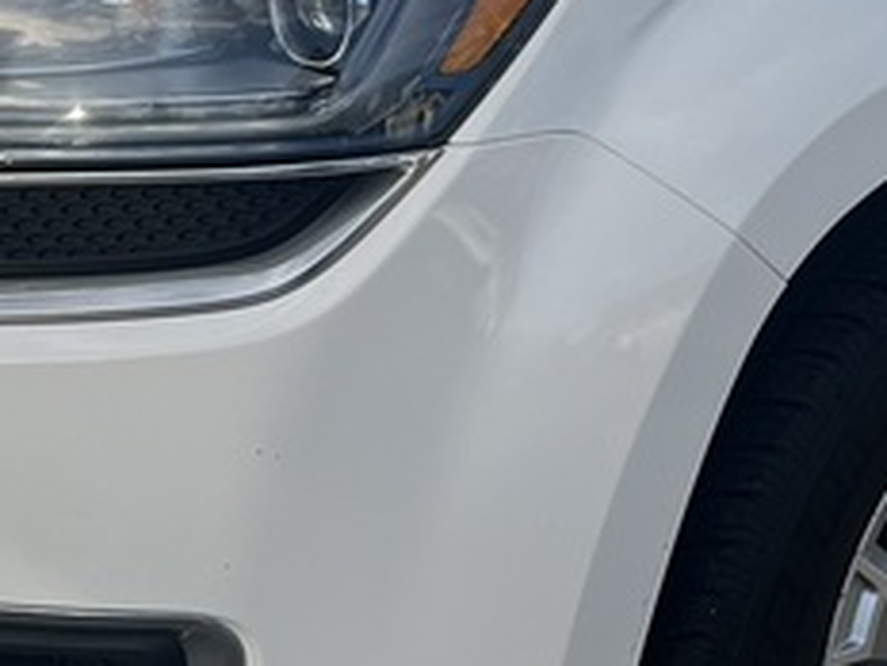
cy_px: -115
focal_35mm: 115
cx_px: 841
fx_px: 2947
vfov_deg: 12.6
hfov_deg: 16.8
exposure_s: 1/3968
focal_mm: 5.7
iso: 50
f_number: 1.5
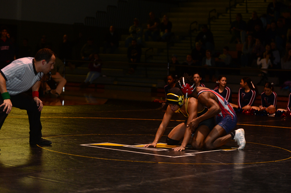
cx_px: 137
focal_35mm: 101
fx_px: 816
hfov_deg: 20.2
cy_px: 101
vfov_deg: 13.5
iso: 3200
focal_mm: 86
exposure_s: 1/250
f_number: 2.8
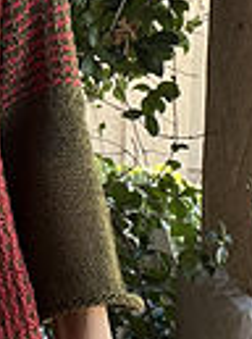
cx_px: -104
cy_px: 71
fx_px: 1132
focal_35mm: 116
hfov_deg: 12.2
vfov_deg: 16.9
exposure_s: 1/121
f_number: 2.2
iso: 80
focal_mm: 2.71
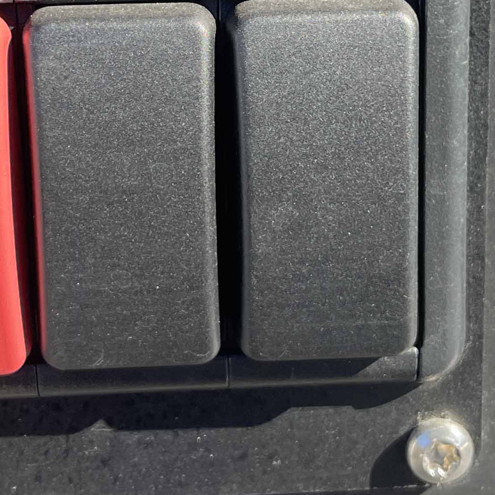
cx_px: 236
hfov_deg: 20.9
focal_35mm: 83
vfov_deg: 20.4
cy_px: 42
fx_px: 1343
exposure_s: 1/533
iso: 32
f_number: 1.6
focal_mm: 5.1
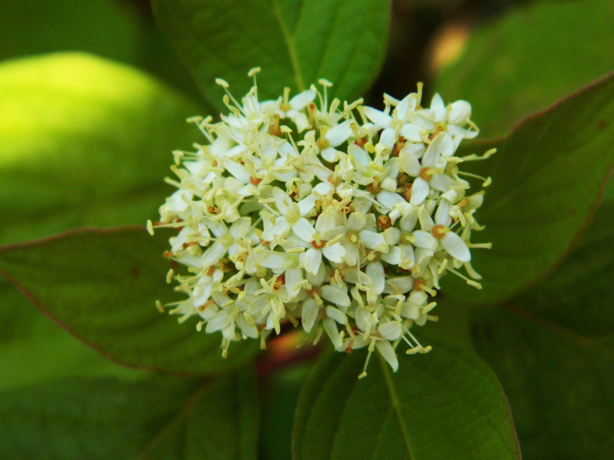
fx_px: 1490
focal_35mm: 84
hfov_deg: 23.3
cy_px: 230
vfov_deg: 17.6
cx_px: 307
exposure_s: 1/400
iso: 180
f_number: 4.2
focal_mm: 15.1
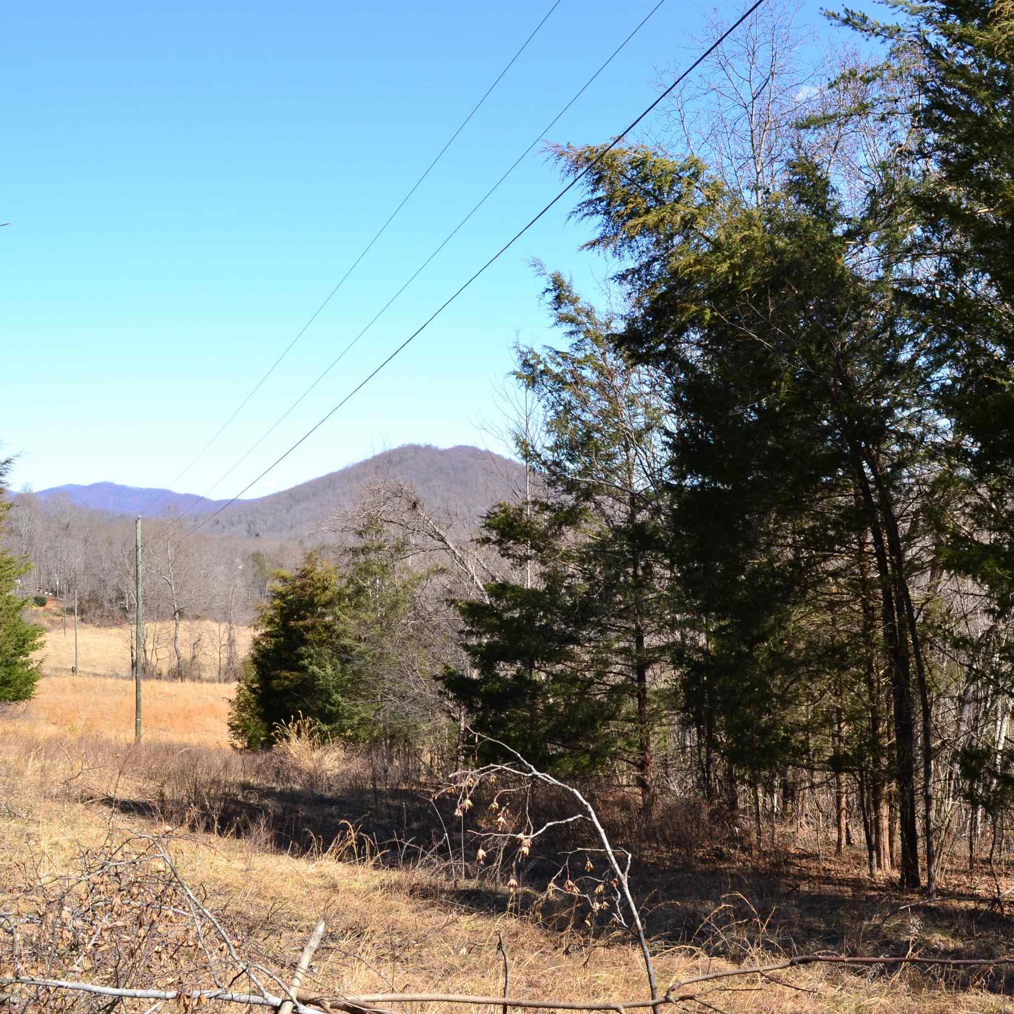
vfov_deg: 36.8
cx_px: 608
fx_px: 1524
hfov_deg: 36.7
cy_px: 507
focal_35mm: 46
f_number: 10
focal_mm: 24
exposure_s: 1/160
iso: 200
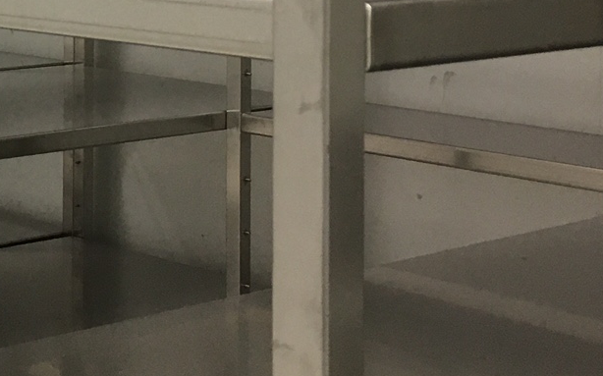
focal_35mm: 101
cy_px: -116
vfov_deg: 12.5
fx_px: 1659
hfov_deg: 18.8
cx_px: -232
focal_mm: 4.15
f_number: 2.2
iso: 50
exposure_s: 1/33
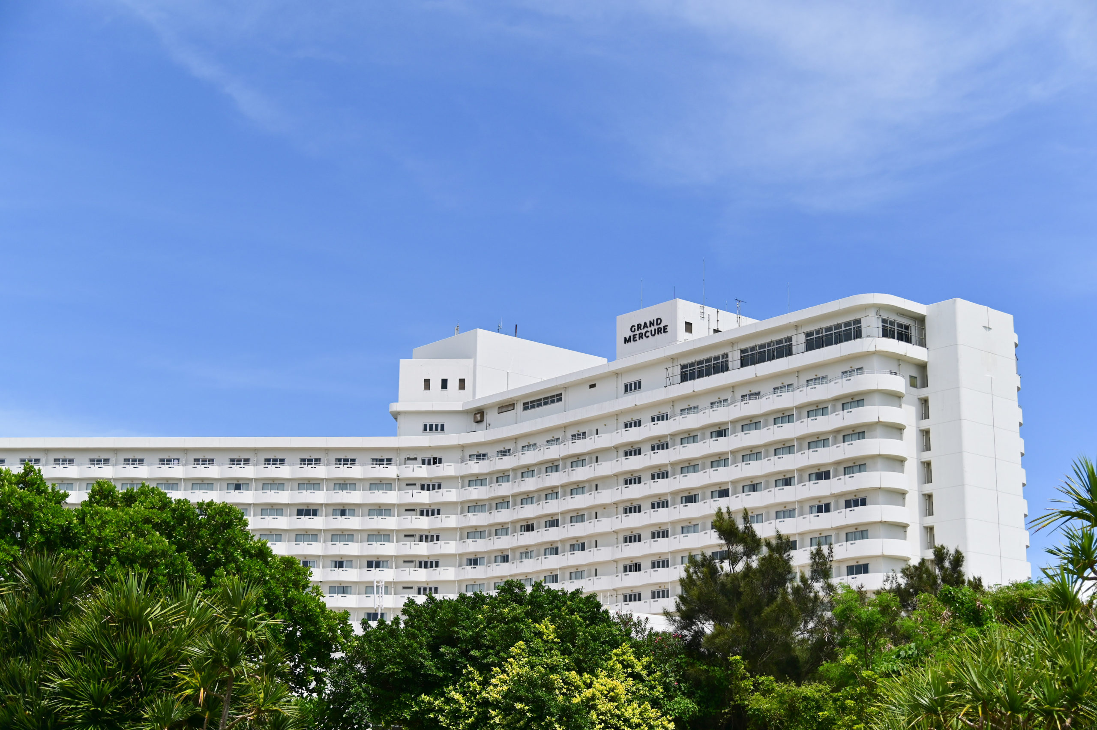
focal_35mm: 52
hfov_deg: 38.2
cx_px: 548
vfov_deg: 26.0
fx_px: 1583
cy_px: 365
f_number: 4
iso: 100
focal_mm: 52
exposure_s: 1/2000
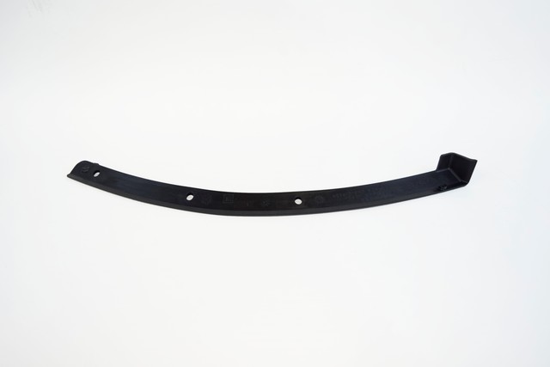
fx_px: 504
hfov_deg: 57.2
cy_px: 184
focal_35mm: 33
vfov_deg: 40.0
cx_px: 275
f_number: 4
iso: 560
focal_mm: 22
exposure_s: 1/60
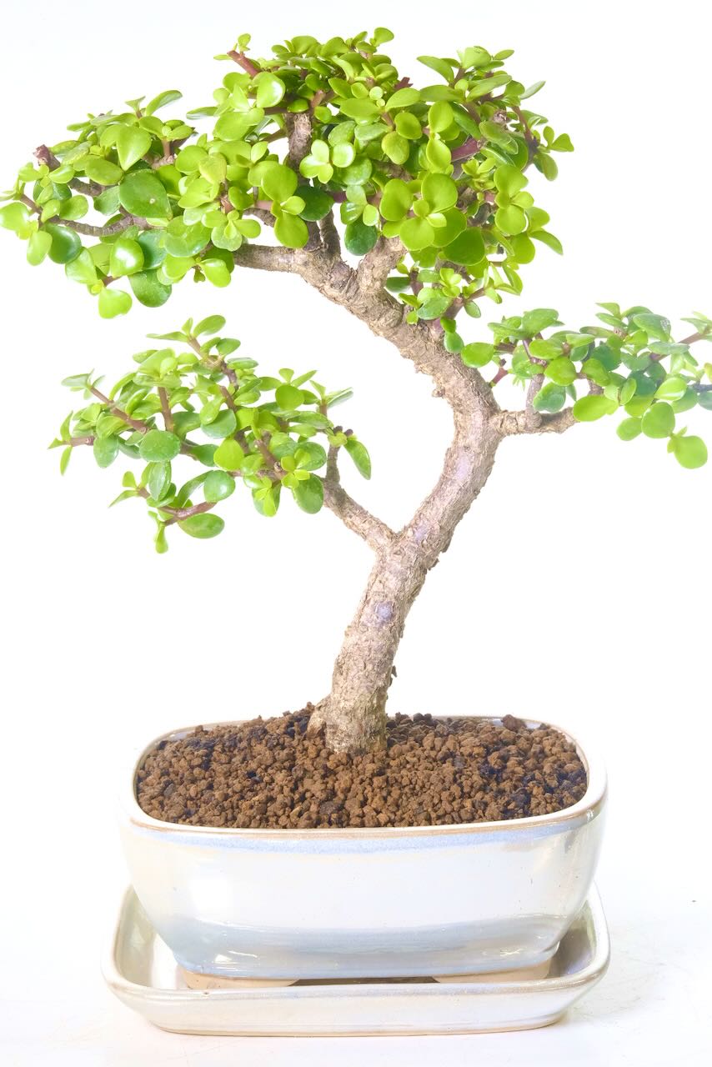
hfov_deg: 16.5
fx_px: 2461
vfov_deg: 24.5
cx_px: 356
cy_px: 534
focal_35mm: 83
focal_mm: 55
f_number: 13
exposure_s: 1/15
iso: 2000
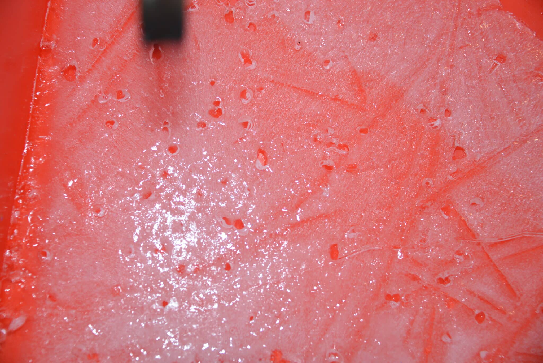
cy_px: 182
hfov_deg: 22.6
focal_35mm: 90
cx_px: 272
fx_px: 1358
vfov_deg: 15.2
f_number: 5.3
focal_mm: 90
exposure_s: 1/60
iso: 720
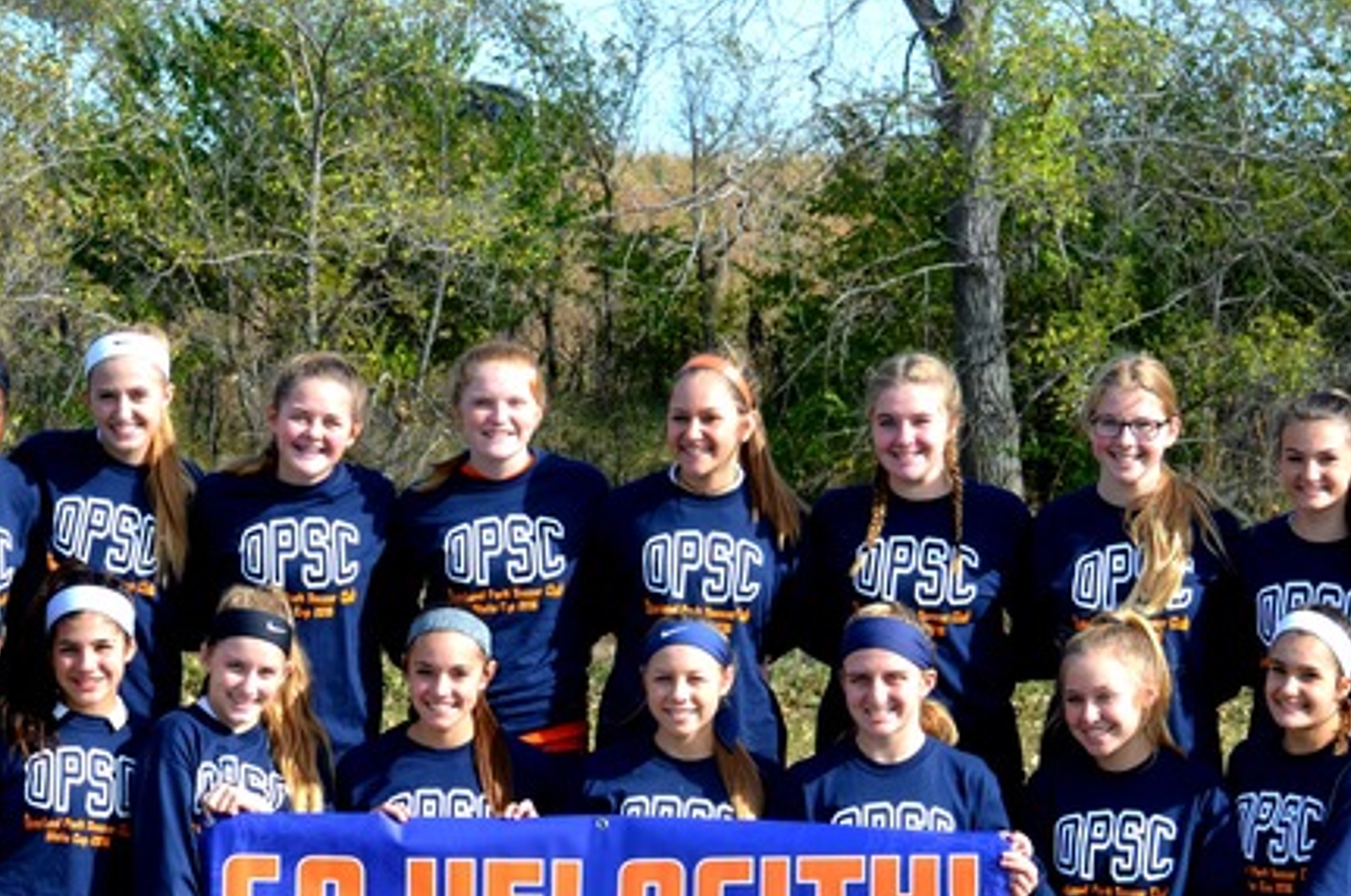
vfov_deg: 9.9
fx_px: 5165
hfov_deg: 14.9
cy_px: 700
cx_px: 586
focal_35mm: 138
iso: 180
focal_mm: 55
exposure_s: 1/250
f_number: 8
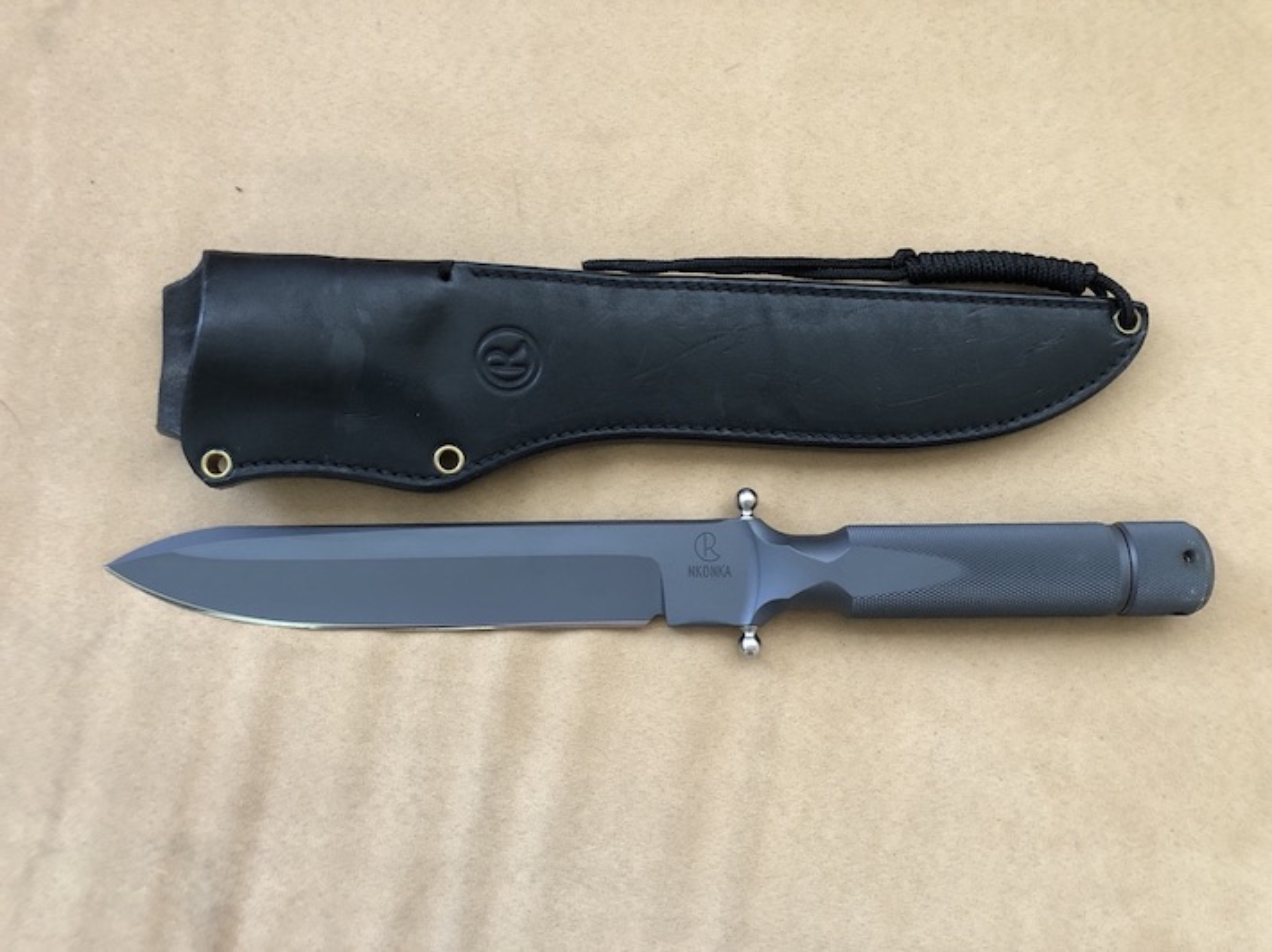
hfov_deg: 63.5
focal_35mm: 28
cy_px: 476
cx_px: 636
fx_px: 1028
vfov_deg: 49.7
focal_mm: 3.99
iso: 64
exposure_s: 1/15
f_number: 1.8
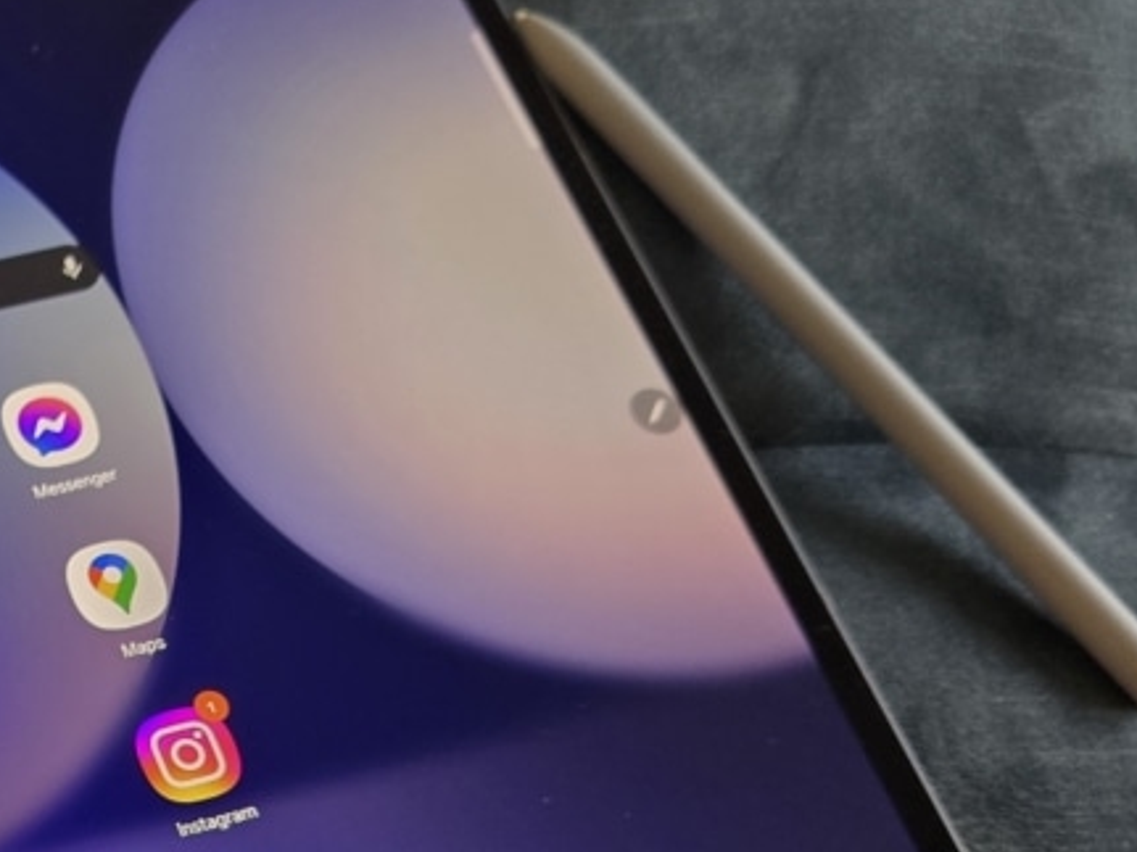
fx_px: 2102
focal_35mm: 64
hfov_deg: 25.9
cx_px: -338
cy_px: 815
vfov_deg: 22.2
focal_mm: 6.3
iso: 320
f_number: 1.7
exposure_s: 1/60
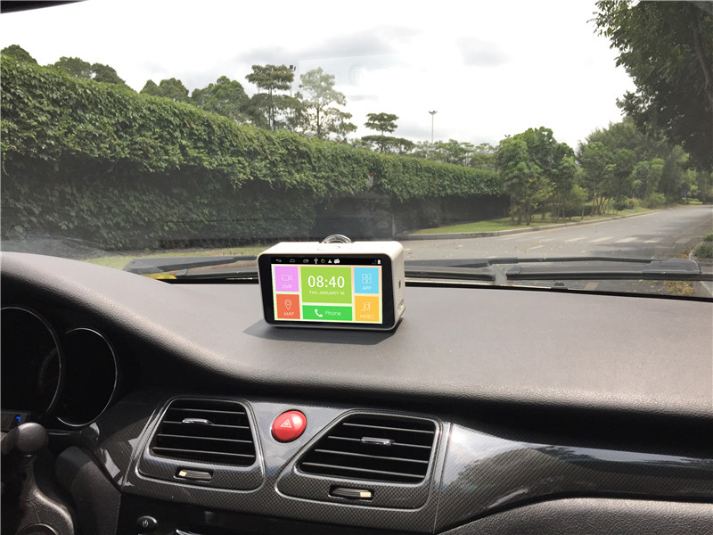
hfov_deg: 61.7
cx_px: 356
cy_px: 268
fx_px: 597
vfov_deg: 48.2
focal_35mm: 29
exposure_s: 1/1883
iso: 50
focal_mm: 4.15
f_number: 2.2
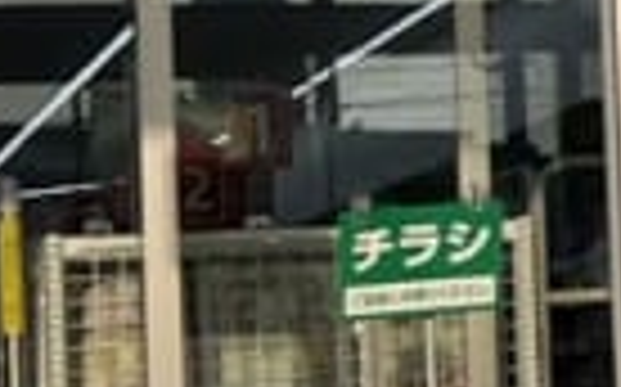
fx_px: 3467
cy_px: 101
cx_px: 2200
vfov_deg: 6.4
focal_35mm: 205
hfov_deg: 7.9
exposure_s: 1/4630
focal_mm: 5.7
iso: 50
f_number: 1.5
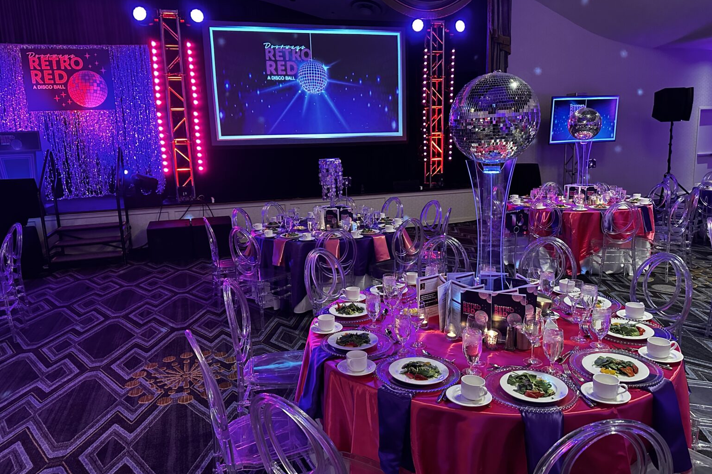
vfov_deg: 51.3
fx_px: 494
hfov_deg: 71.5
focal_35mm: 25
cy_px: 231
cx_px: 356
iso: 800
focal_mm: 6.86
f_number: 1.78
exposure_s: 1/39
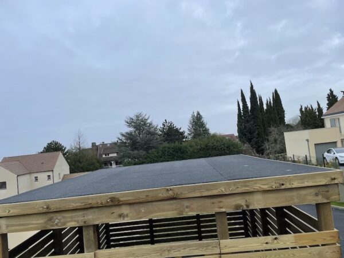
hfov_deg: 67.3
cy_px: 129
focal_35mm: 26
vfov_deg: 53.1
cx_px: 172
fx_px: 258
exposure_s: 1/940
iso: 32
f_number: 1.6
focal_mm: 4.2
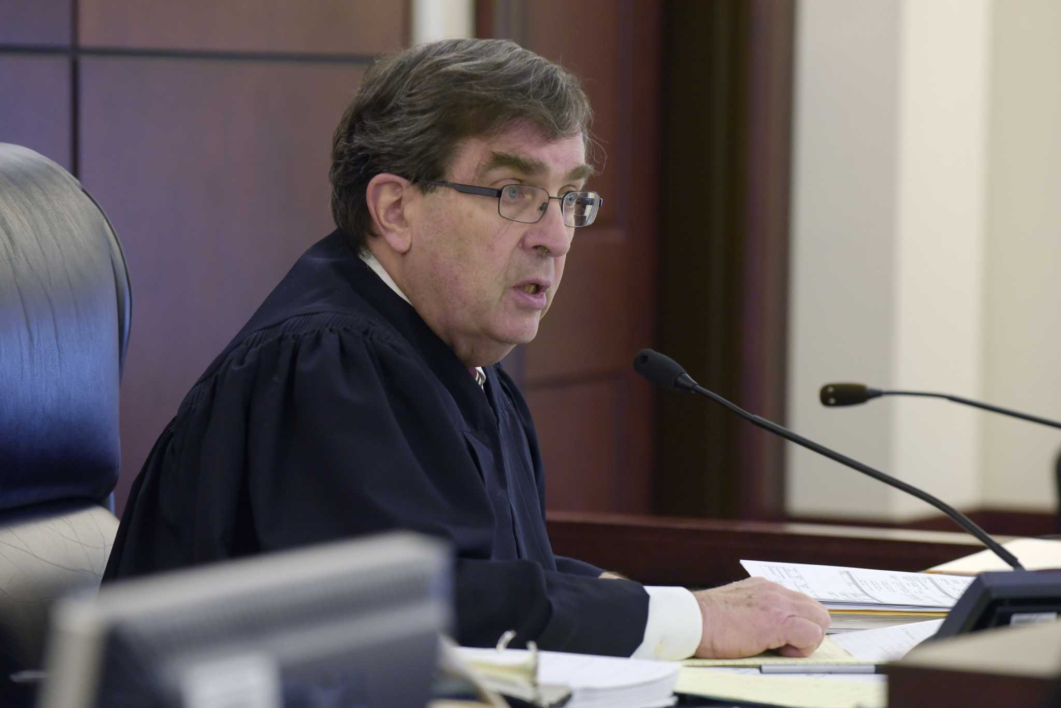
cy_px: 354
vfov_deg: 7.6
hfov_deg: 11.4
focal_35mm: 180
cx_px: 530
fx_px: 5307
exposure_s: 1/80
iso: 1600
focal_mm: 180
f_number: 3.2
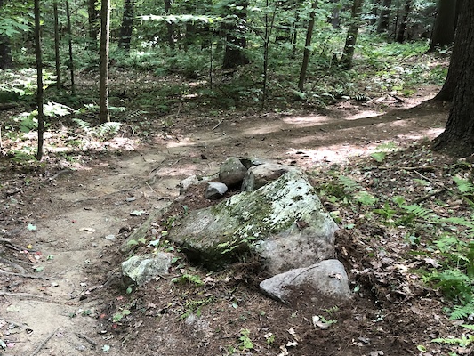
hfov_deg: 43.7
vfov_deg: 34.0
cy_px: 243
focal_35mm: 42
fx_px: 575
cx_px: 136
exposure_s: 1/25
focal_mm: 3.99
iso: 40
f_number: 1.8
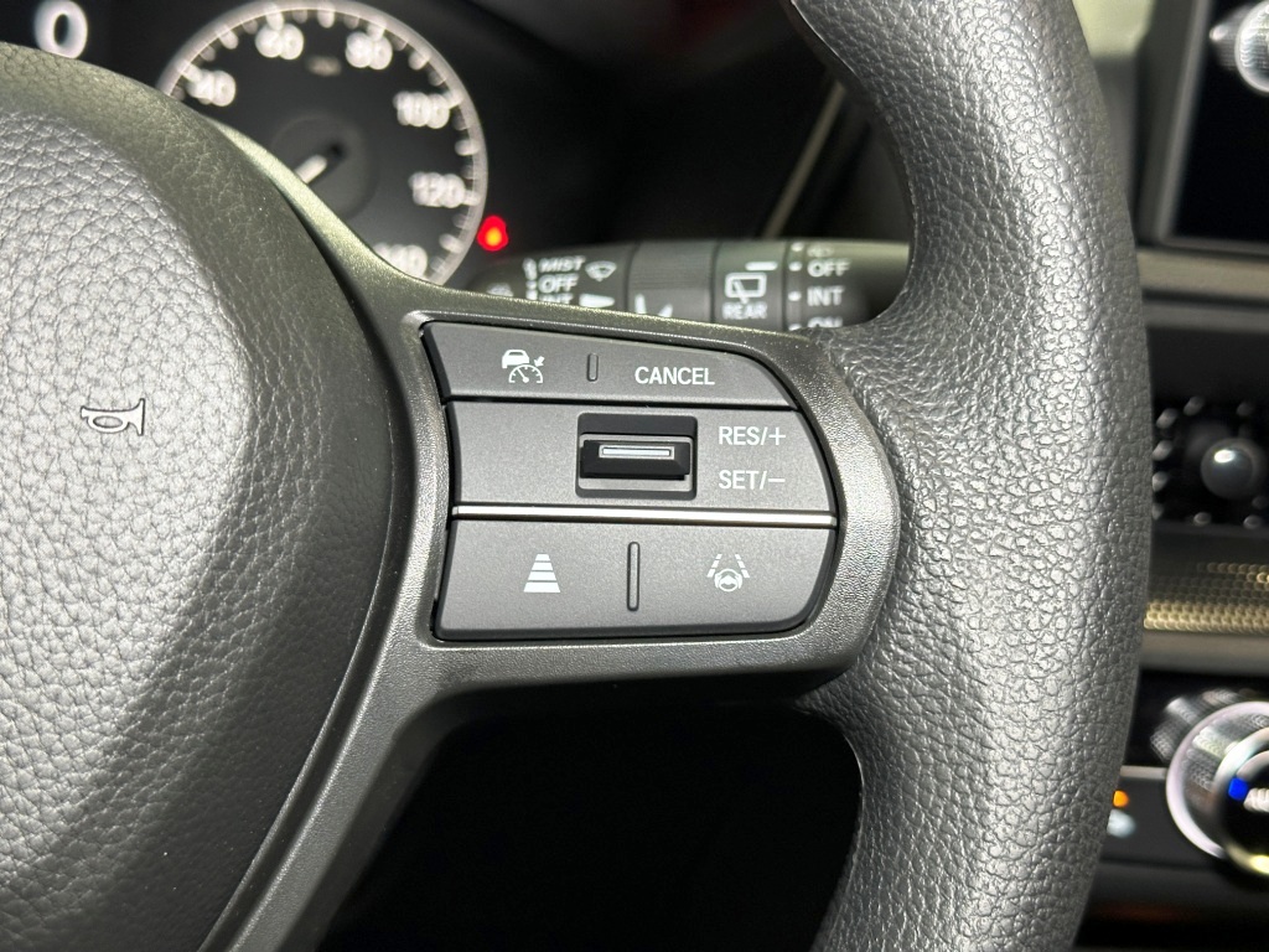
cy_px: 476
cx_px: 634
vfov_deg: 30.3
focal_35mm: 48
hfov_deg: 39.7
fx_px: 1760
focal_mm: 6.86
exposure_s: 1/40
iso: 320
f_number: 1.78
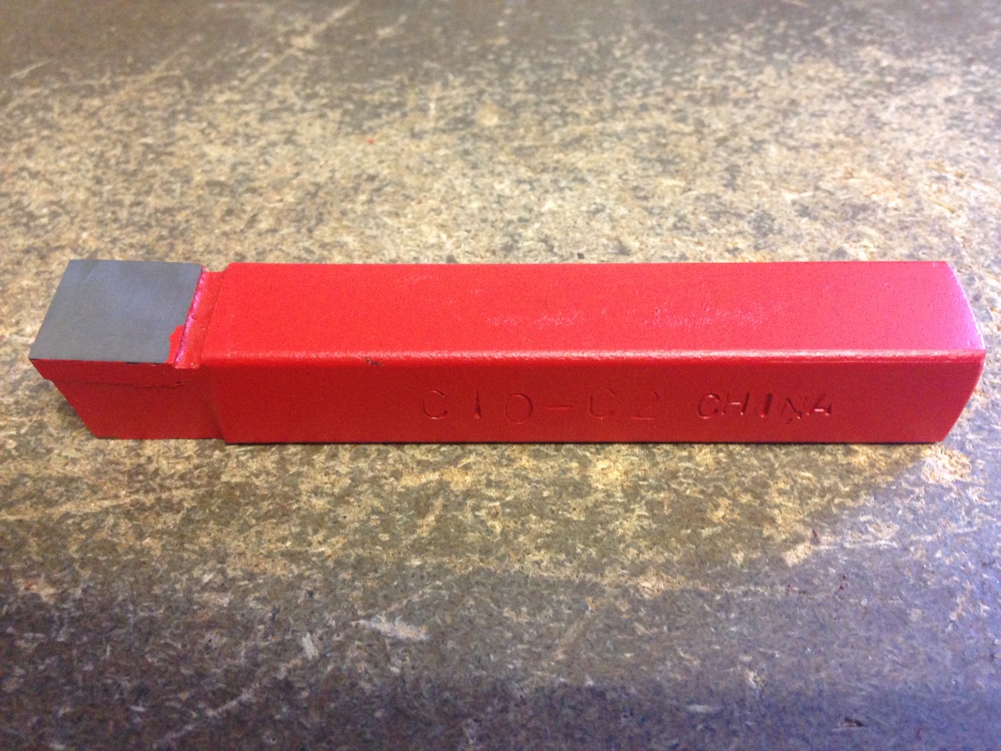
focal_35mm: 33
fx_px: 954
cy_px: 376
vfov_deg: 42.9
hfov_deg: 55.4
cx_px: 500
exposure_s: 1/20
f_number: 2.4
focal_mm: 4.12
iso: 250
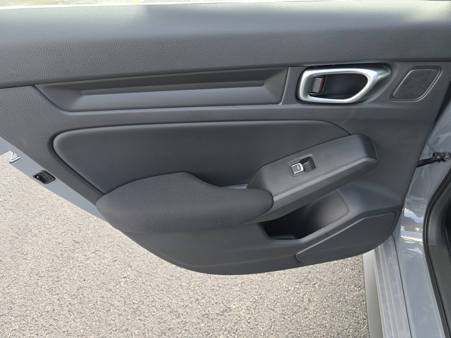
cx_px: 226
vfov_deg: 58.9
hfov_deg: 73.9
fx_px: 300
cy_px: 169
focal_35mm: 23
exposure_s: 1/180
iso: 64
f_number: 1.7
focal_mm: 6.3
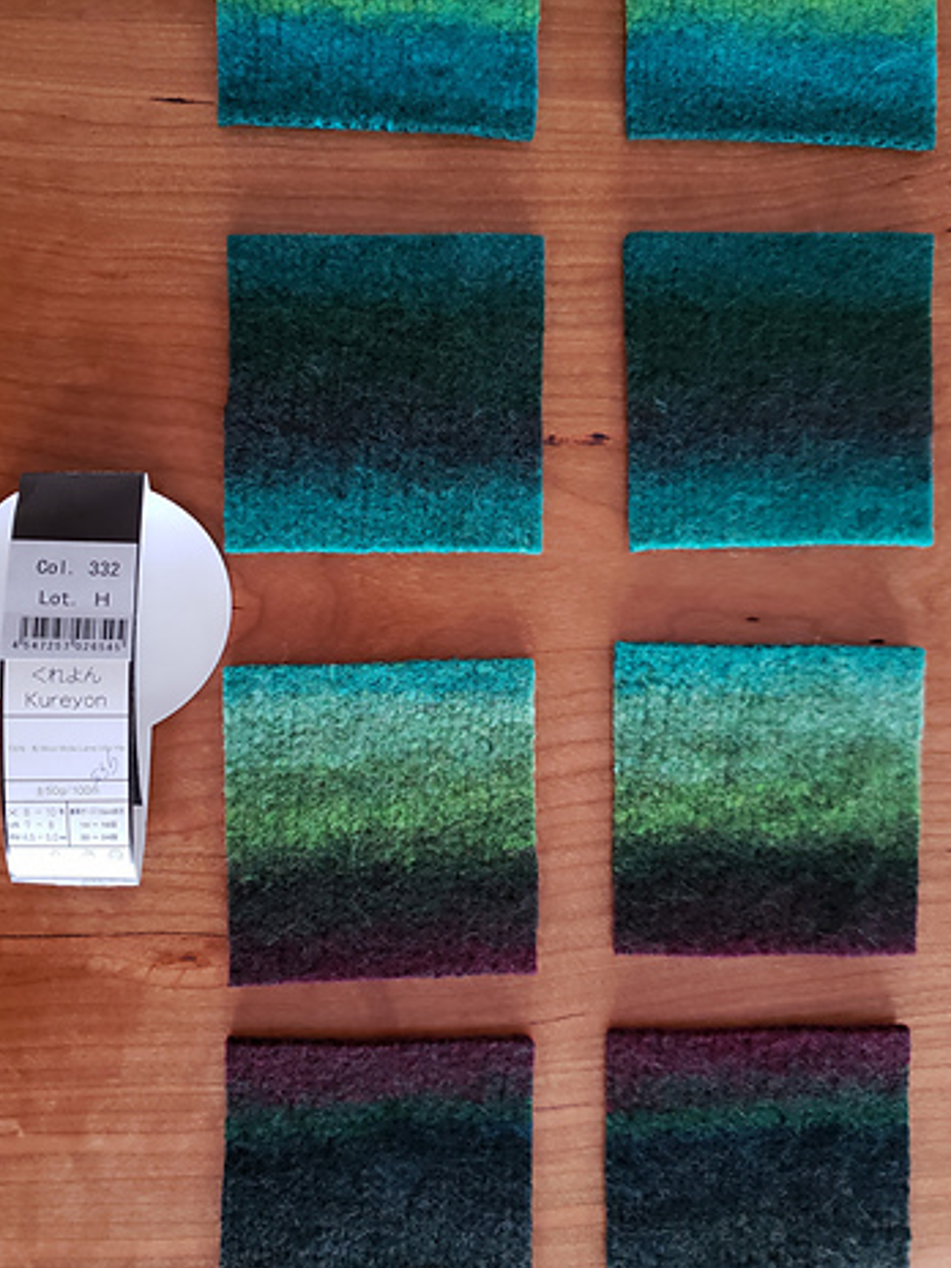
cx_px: 463
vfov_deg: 63.4
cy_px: 629
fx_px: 1026
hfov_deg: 49.7
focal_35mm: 28
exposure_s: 1/13
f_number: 1.5
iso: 250
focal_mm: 4.3
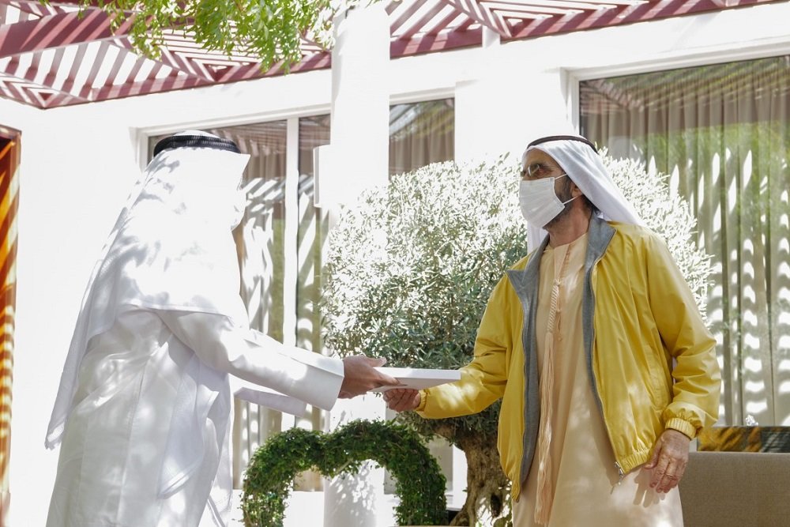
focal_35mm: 43
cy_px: 264
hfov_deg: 45.4
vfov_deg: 31.2
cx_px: 395
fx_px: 944
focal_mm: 43
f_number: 5
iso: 400
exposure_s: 1/160
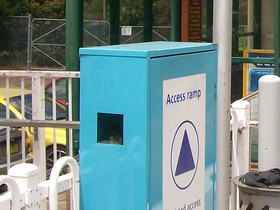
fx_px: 970
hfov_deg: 15.7
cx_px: 345
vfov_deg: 12.1
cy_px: -38
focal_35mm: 120
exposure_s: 1/570
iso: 80
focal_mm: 6
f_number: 4.8
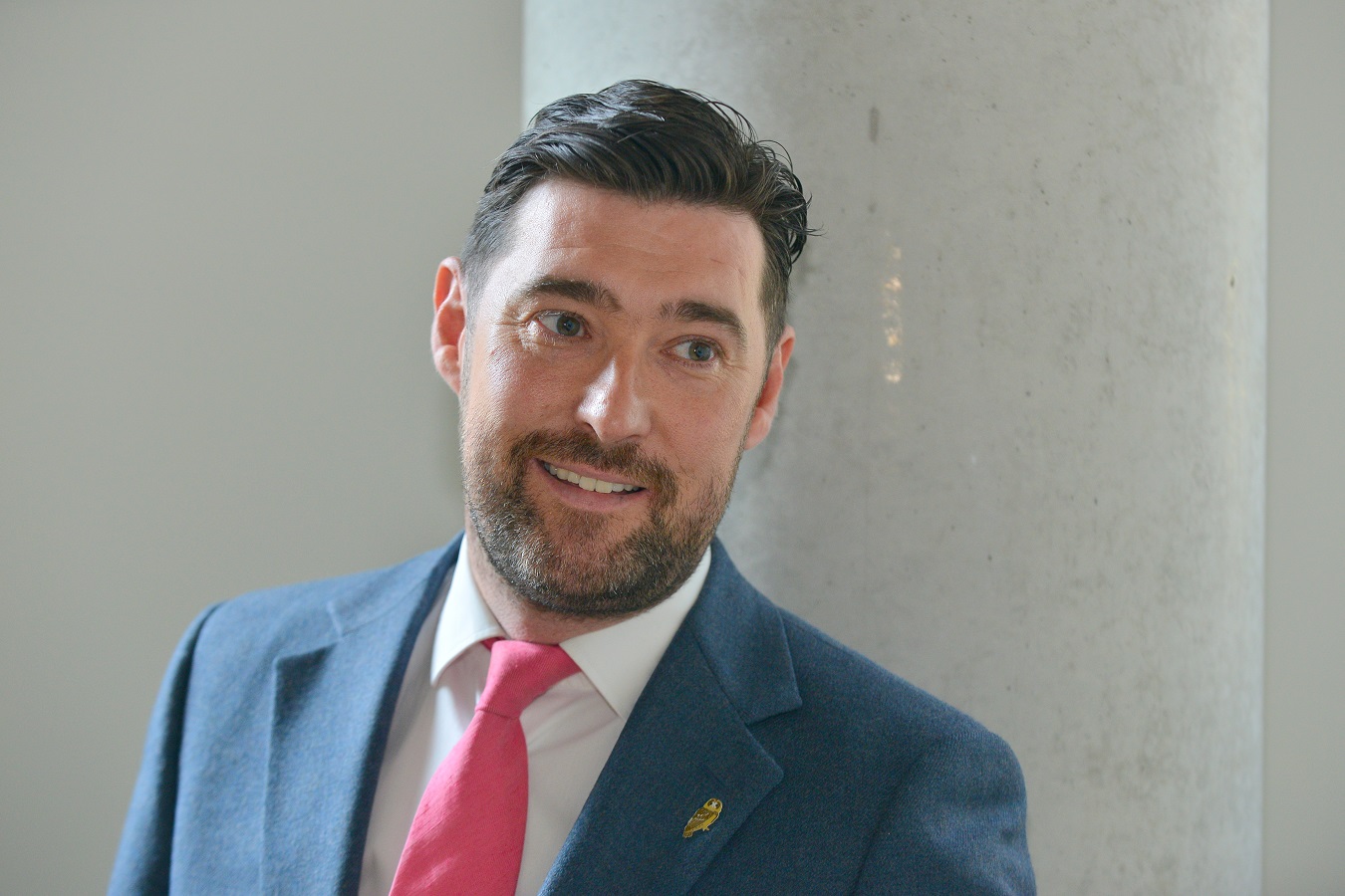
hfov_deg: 20.0
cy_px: 448
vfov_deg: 13.4
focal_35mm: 102
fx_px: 3811
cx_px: 672
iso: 800
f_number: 3.2
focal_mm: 102
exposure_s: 1/160
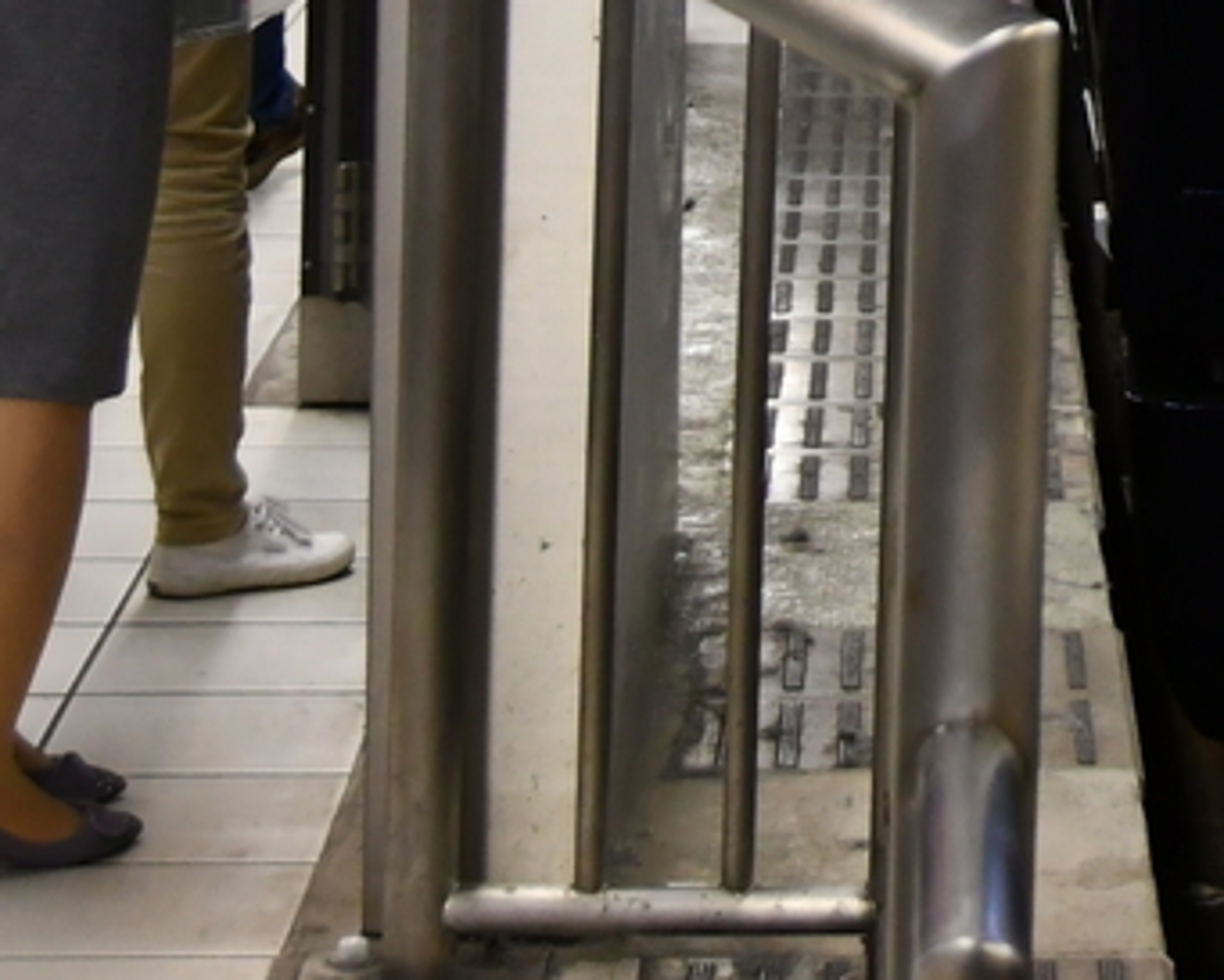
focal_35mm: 152
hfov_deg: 12.0
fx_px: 5508
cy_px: -406
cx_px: 1949
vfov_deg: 9.9
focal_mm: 31
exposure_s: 1/160
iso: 1250
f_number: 4.5
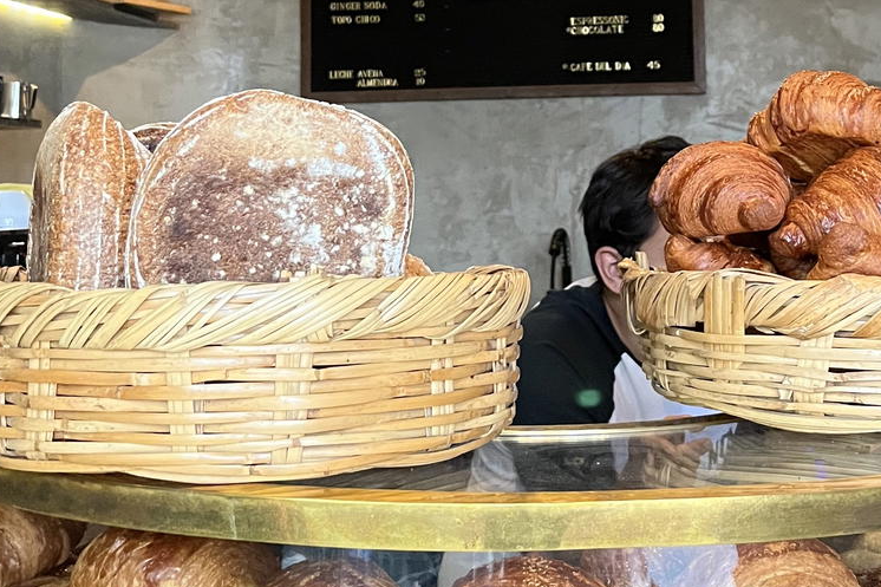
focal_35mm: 58
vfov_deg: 22.9
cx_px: 522
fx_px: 1419
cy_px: 93
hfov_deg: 34.4
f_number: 1.6
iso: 500
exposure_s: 1/60
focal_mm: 5.1
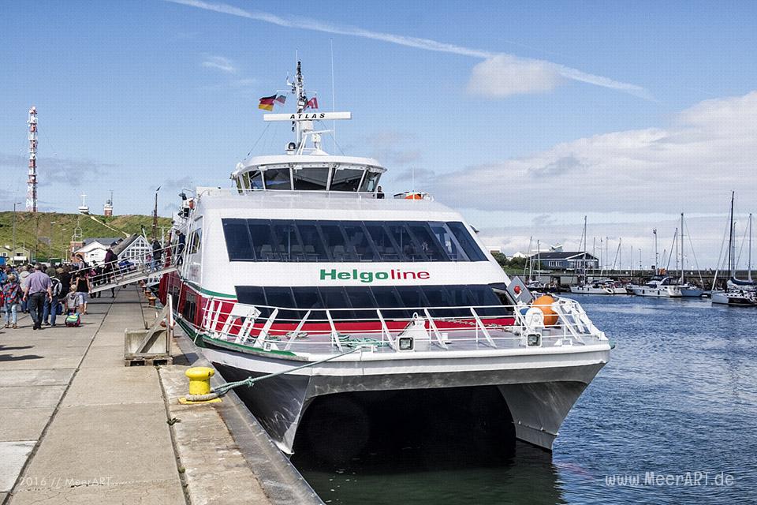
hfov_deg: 58.7
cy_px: 252
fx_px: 673
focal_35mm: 32
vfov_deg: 41.1
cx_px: 378
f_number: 10
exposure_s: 1/550
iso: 400
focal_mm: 21.4
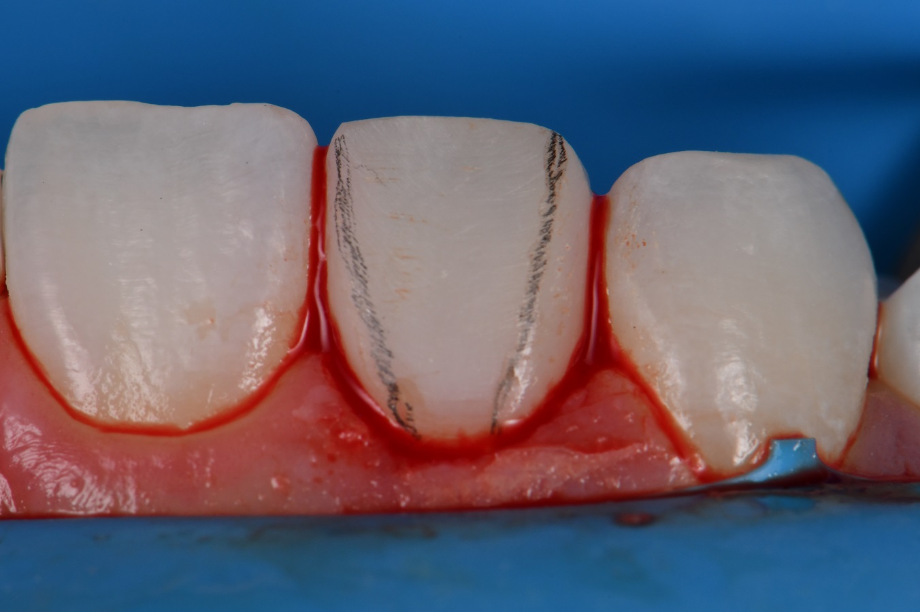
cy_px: 306
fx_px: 4010
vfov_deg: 8.7
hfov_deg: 13.1
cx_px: 460
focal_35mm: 157
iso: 200
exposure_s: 1/160
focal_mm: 105
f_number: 32
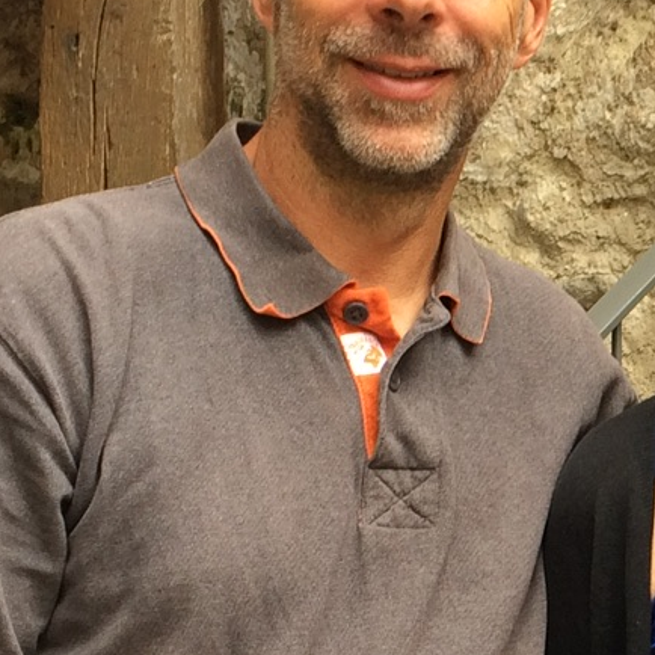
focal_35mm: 121
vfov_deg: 14.3
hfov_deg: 13.8
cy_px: 527
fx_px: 2590
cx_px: 899
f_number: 2.2
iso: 32
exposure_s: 1/121
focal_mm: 4.15
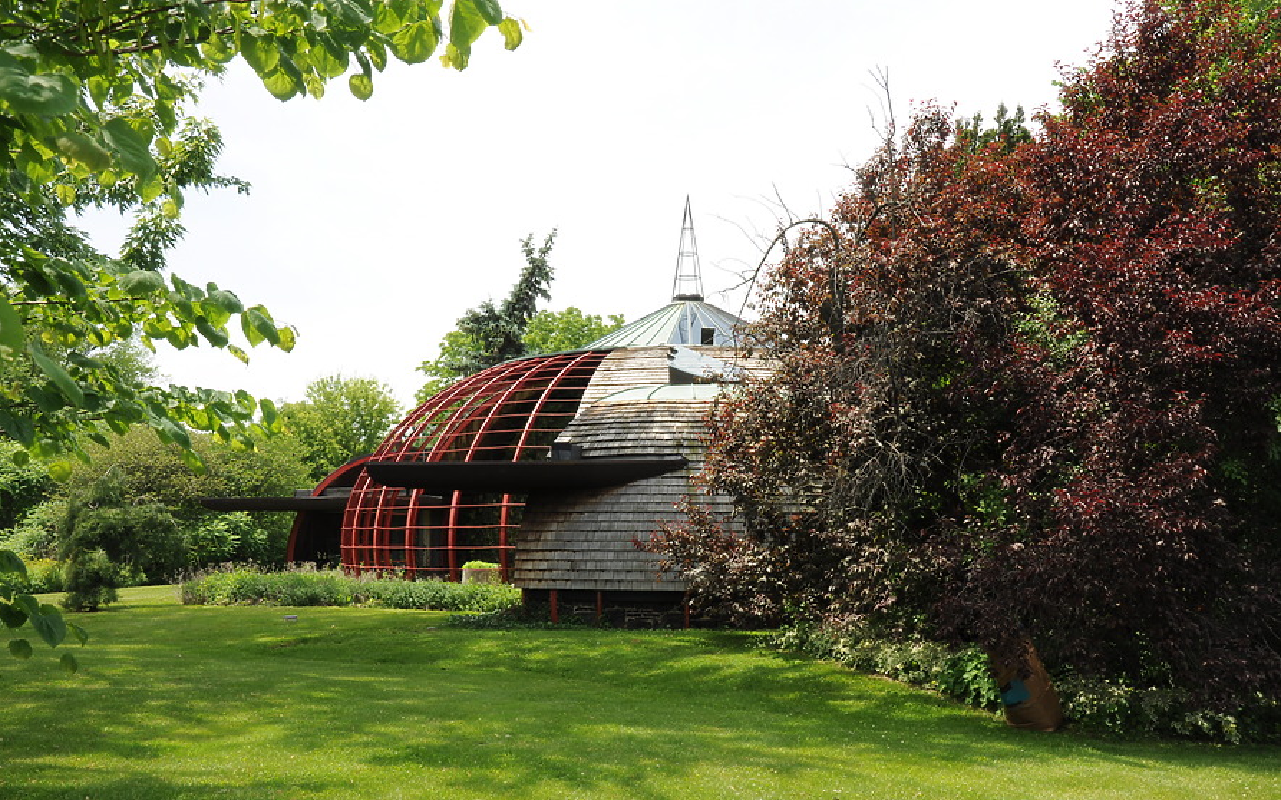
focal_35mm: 40
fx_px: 1396
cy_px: 414
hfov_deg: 49.3
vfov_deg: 32.0
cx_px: 637
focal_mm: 26
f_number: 10
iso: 200
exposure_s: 1/125
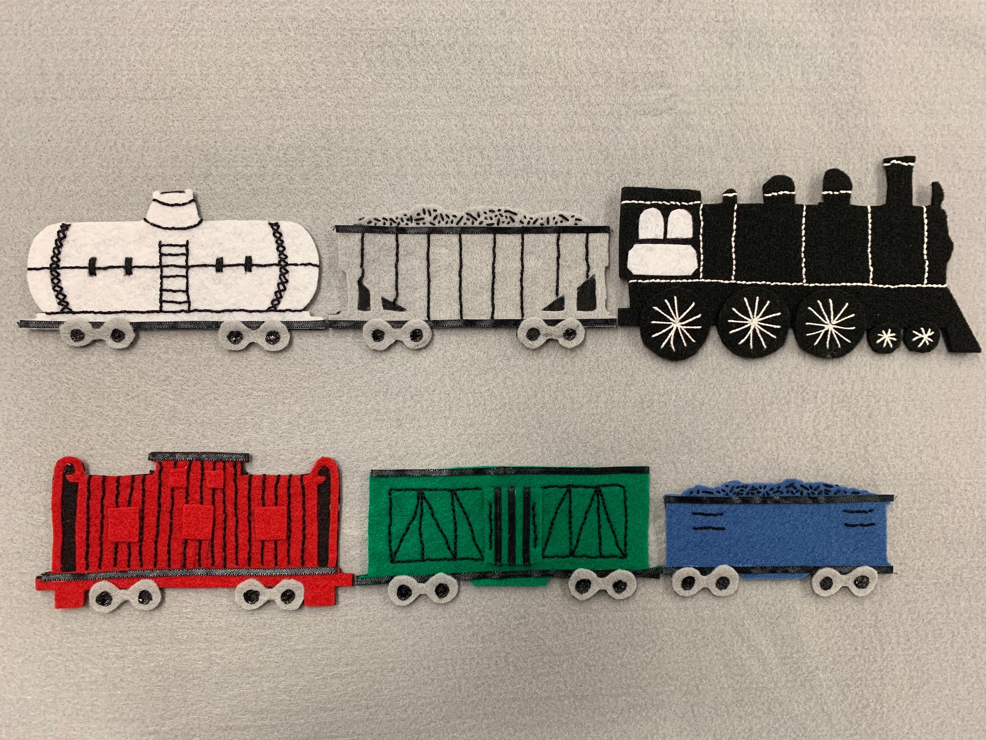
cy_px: 370
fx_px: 741
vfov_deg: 53.1
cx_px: 493
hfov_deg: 67.3
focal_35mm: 26
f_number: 1.8
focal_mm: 4.25
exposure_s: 1/60
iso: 64
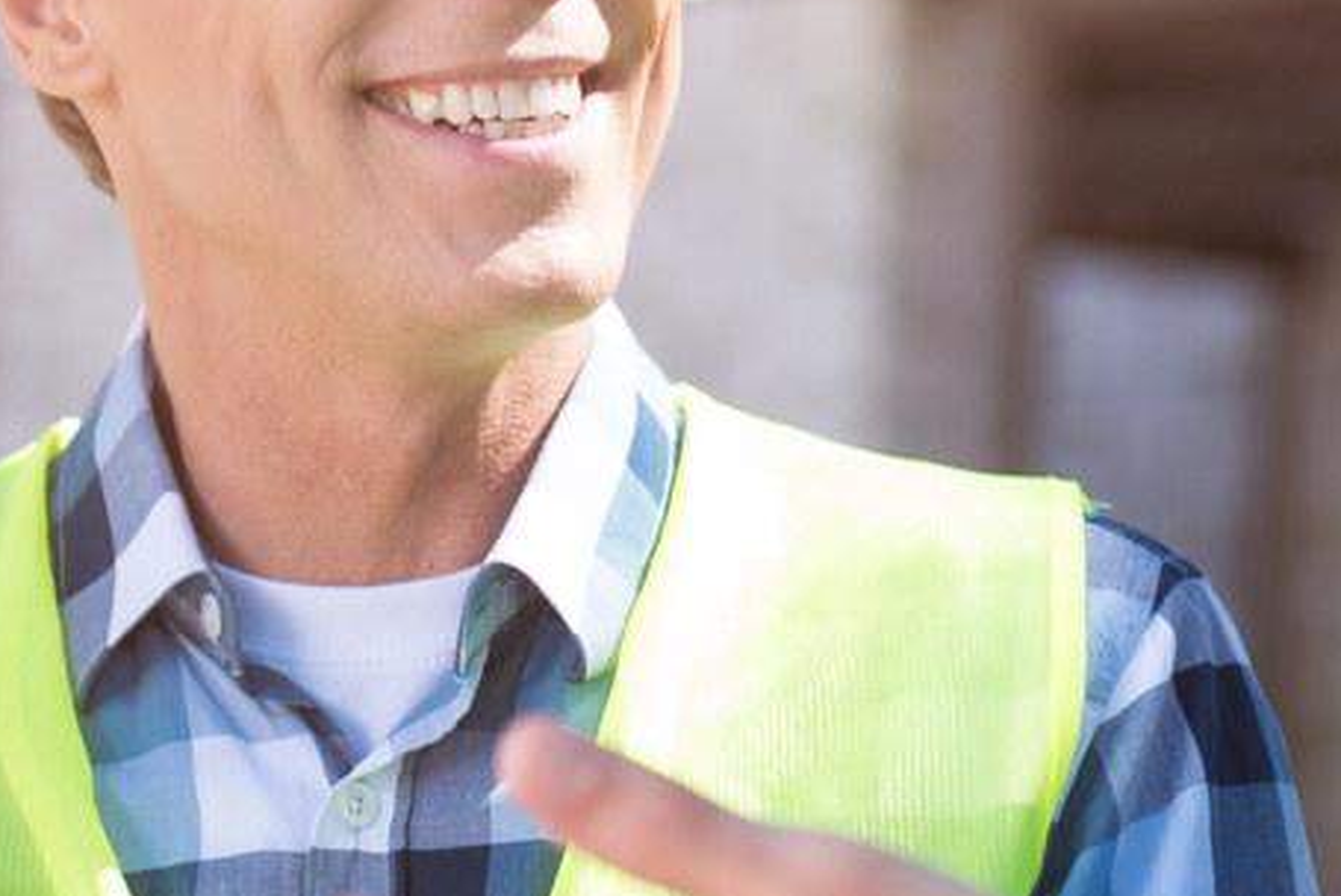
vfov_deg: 6.4
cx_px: 1245
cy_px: 124
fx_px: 8014
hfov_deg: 9.5
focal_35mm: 215
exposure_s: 1/800
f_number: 2.8
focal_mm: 58
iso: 100
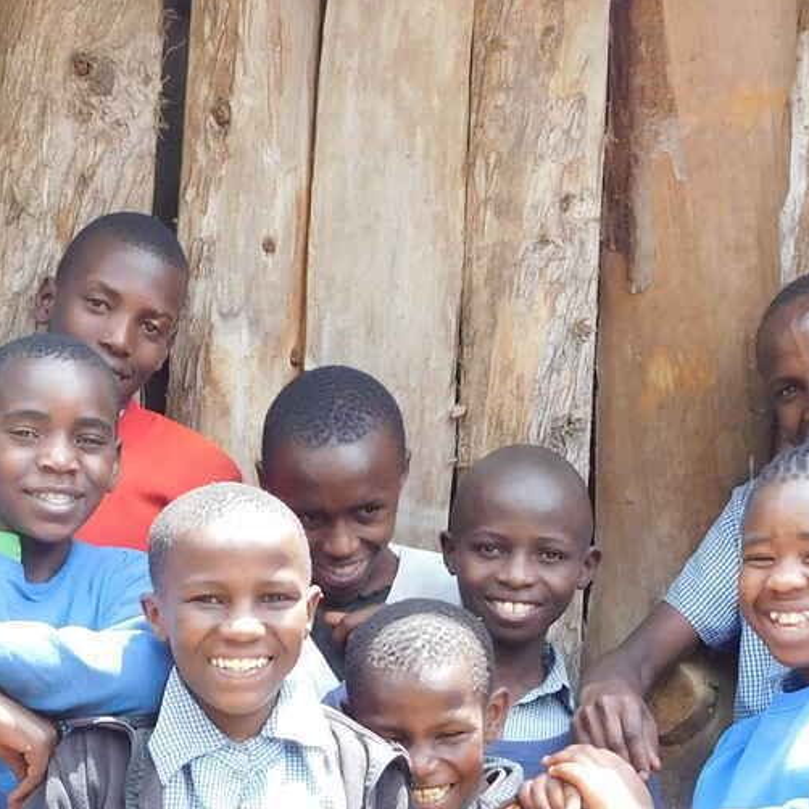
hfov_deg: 15.4
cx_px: 80
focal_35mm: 112
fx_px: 2961
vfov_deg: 15.1
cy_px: 897
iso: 125
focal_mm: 6.3
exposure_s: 1/100
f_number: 3.5
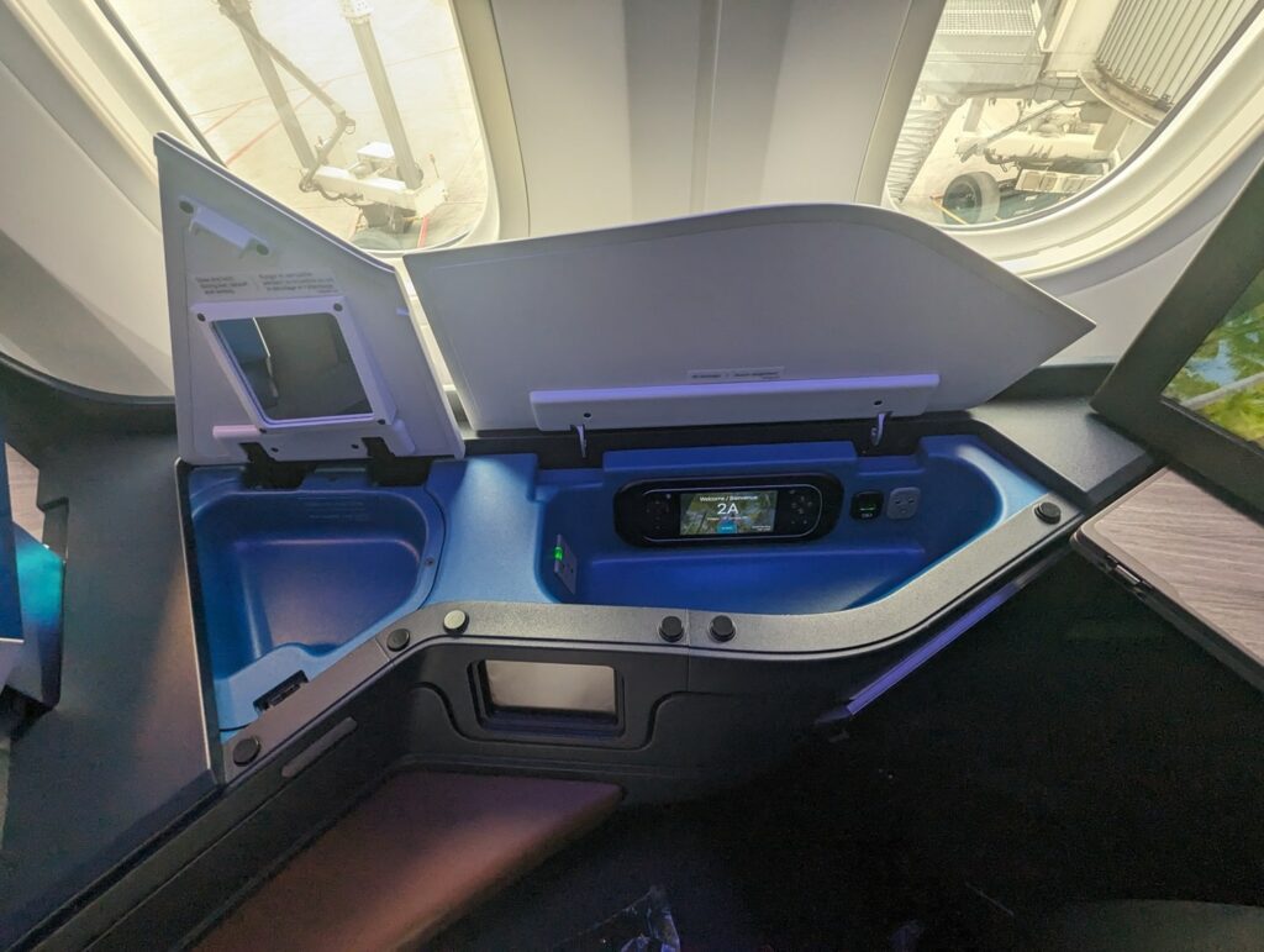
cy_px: 476
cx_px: 632
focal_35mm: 16
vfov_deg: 78.2
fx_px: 585
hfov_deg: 94.4
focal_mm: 2.35
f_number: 2.2
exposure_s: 1/62.5
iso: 63
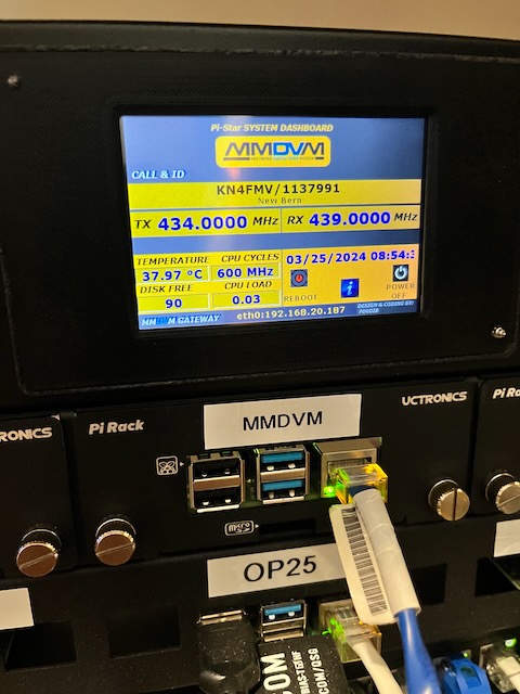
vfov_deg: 67.3
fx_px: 521
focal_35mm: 26
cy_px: 347
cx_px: 260
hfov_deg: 53.1
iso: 500
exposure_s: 1/50
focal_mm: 5.1
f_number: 1.6
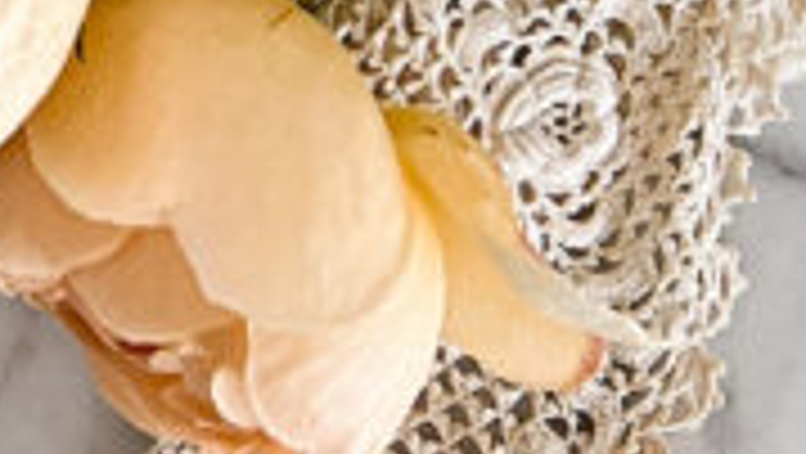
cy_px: -1081
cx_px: -572
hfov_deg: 14.3
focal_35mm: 135
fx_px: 2887
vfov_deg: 7.5
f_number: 1.5
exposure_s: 1/60
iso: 160
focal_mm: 5.7
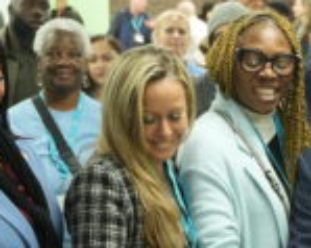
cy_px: 220
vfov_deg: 13.0
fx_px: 1085
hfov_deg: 16.1
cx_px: 271
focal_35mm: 118
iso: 800
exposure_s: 1/125
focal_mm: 30
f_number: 2.8
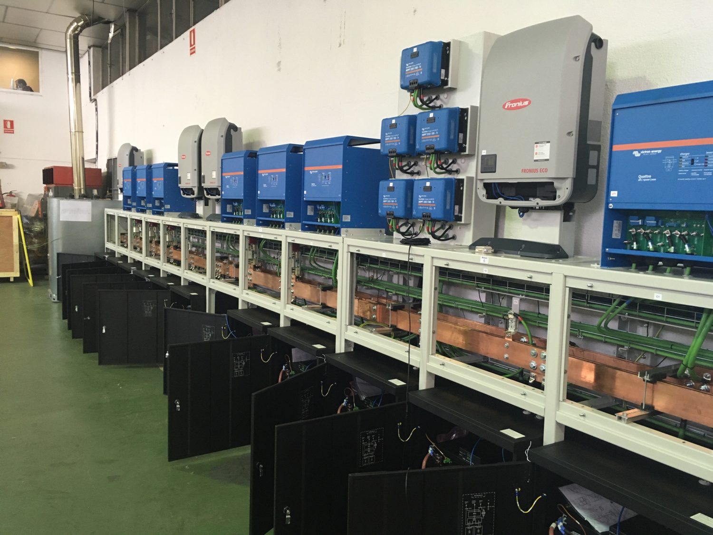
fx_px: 597
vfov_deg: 48.2
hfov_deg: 61.7
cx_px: 356
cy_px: 268
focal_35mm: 29
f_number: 2.2
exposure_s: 1/33
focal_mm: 4.15
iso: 160
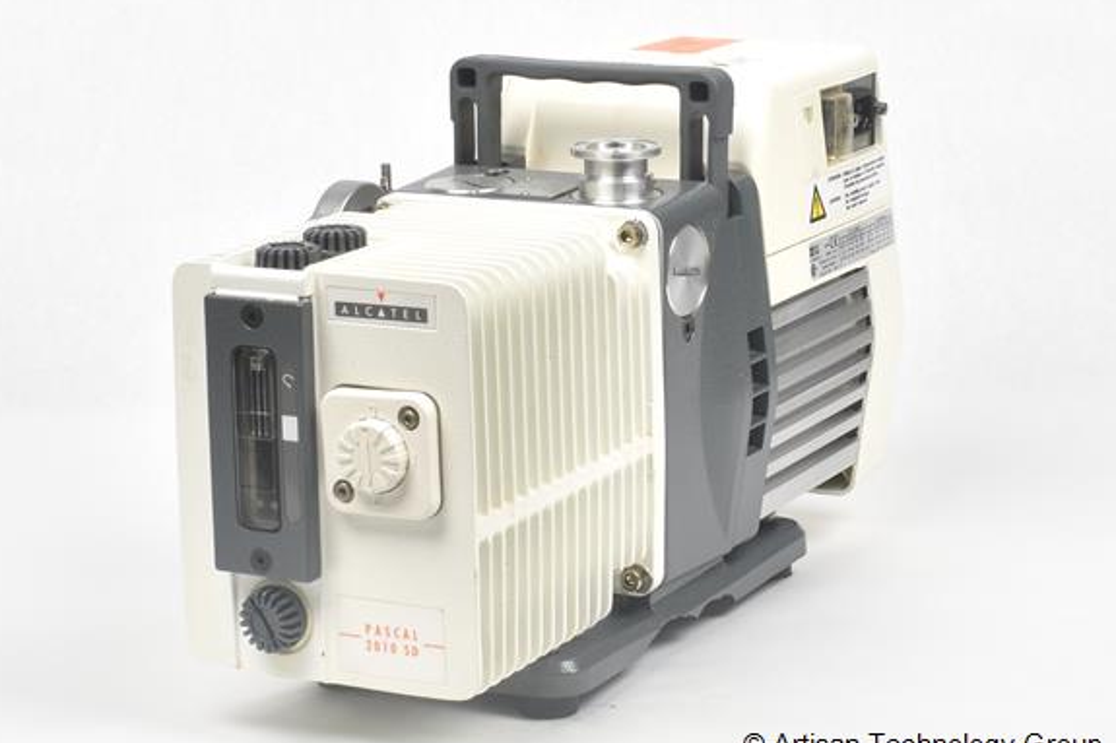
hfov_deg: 40.7
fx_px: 1504
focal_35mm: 49
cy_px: 376
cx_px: 538
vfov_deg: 27.8
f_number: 16
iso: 200
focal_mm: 31
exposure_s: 1/160
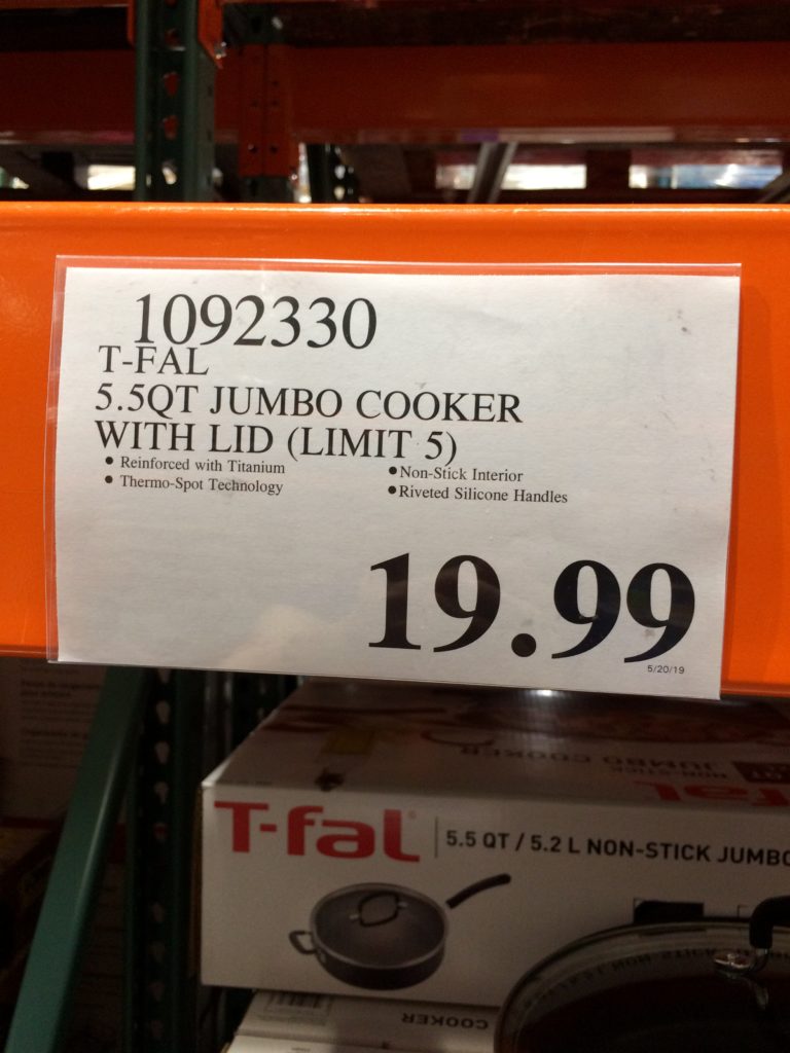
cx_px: 395
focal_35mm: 29
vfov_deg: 61.7
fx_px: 882
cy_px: 526
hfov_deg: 48.2
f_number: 2.2
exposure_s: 1/30
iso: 125
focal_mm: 4.15
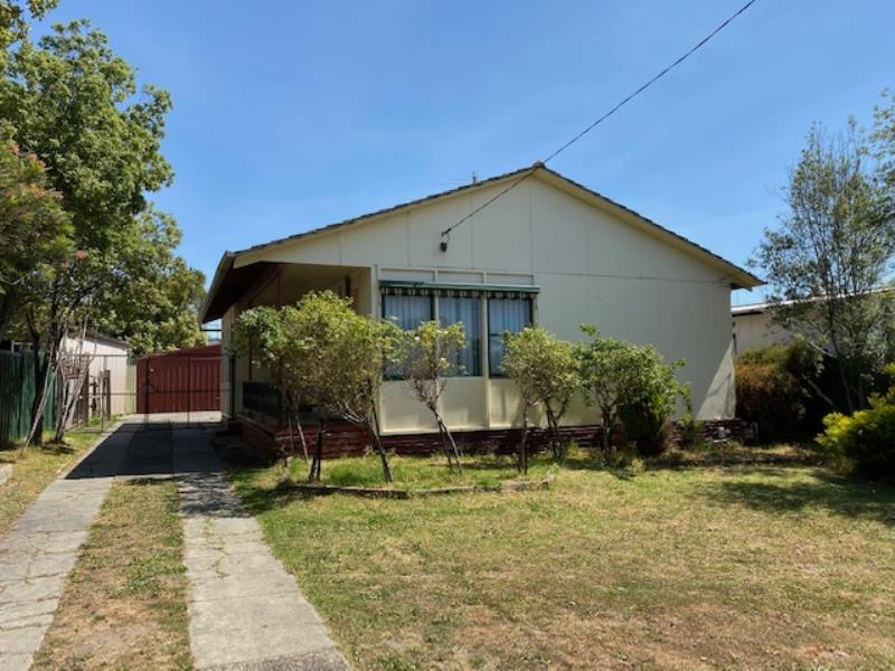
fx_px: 672
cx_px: 448
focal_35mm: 26
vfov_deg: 53.1
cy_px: 336
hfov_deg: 67.3
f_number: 1.8
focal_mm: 4.25
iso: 32
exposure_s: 1/2364
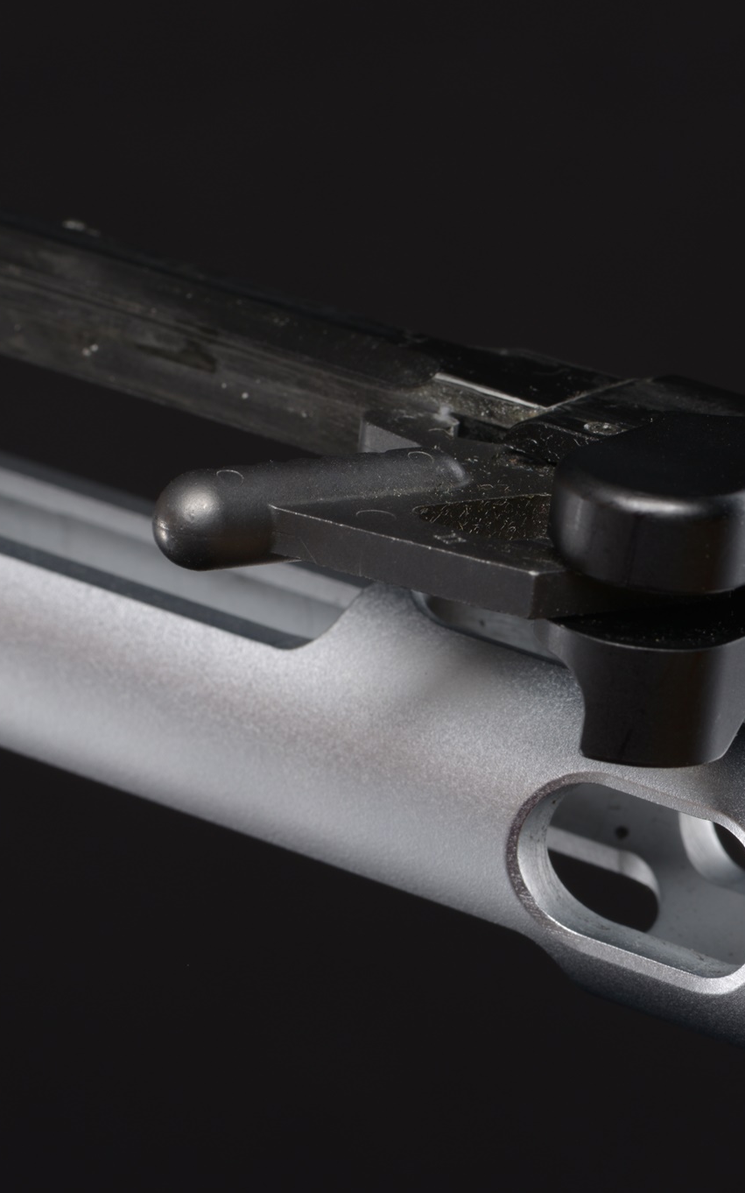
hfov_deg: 8.1
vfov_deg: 13.0
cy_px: 595
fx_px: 5231
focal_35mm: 161
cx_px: 239
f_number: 22
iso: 100
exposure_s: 1/60
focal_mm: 105
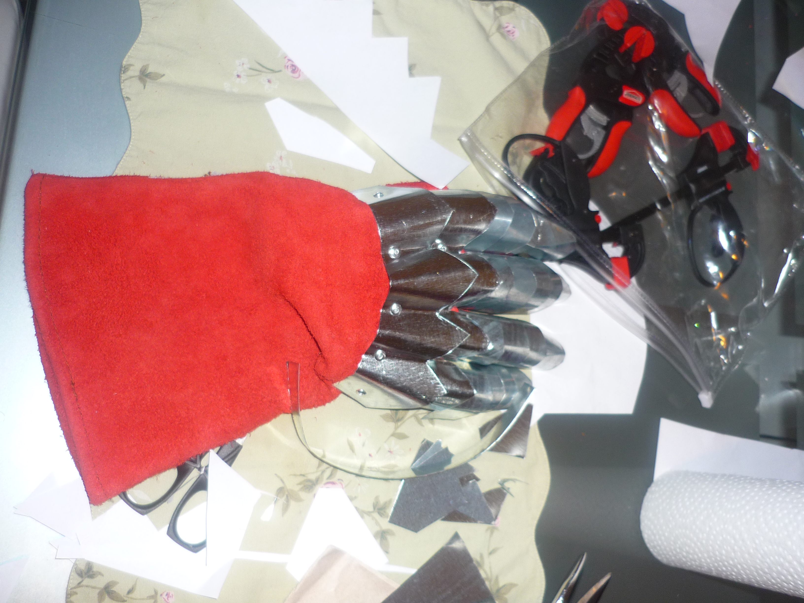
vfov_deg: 42.9
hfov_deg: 55.4
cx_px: 402
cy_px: 302
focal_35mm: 33
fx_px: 766
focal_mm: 5.5
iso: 100
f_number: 2.8
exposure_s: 1/30
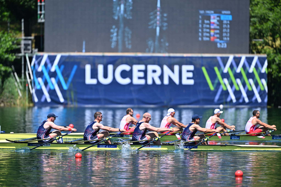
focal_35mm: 400
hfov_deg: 5.2
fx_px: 3122
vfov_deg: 3.4
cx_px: 140
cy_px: 94
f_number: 2.8
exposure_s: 1/1250
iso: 64
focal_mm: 400
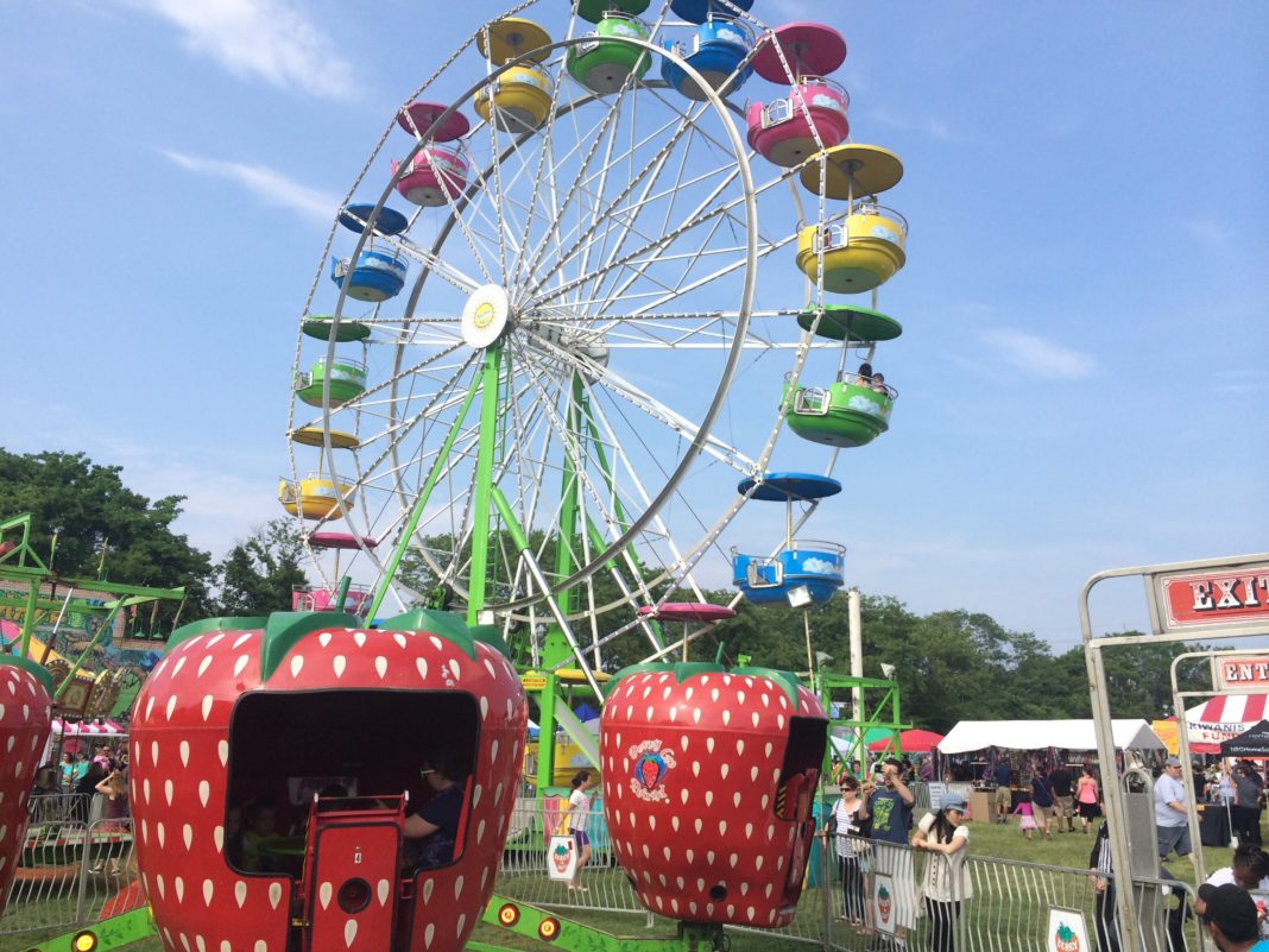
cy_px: 476
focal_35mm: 30
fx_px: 1100
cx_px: 634
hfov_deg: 60.0
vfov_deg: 46.8
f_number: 2.2
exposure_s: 1/1580
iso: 40
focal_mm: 4.12
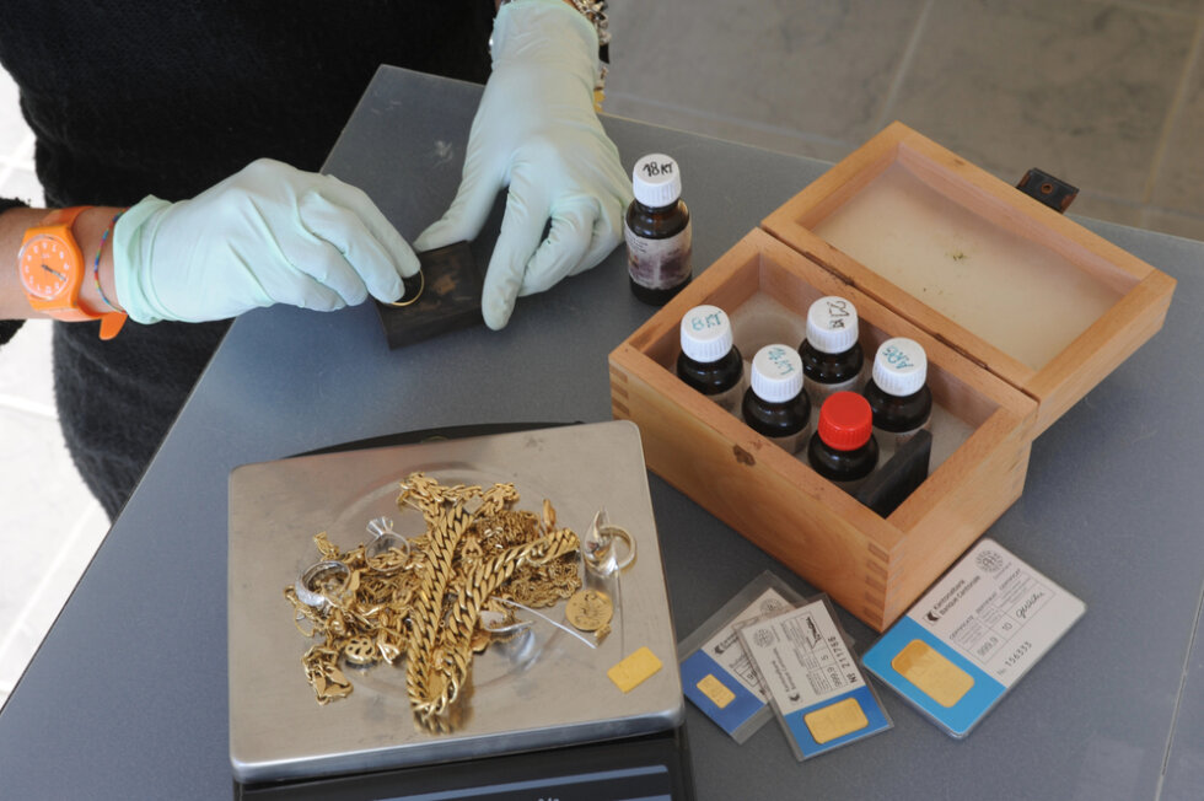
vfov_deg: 19.4
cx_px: 602
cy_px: 400
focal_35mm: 70
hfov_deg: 28.9
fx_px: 2339
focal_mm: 70
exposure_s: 1/30
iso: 400
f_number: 13
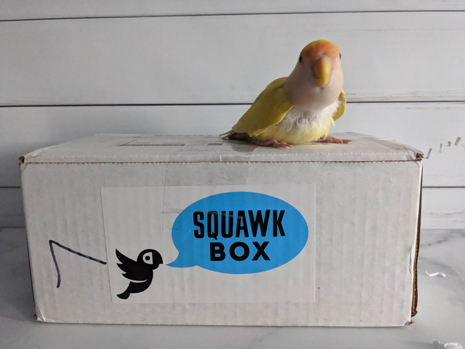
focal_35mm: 27
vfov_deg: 51.4
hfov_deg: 65.3
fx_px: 363
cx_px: 232
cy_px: 174
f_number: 1.73
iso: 1877
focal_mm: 4.38
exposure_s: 1/69
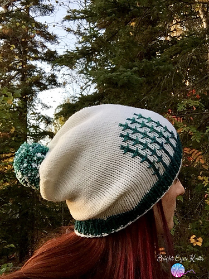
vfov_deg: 58.4
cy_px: 140
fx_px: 250
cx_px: 104
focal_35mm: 31
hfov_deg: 45.4
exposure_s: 1/133
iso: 32
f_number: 2.2
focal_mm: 2.65
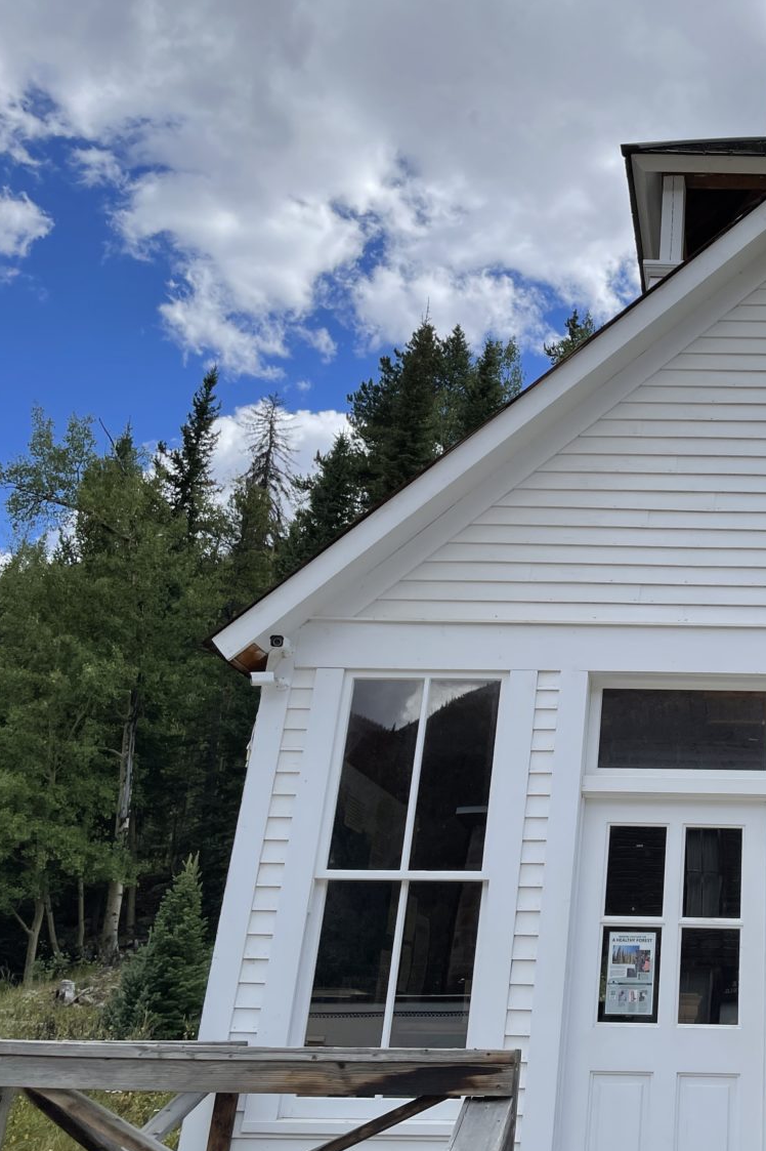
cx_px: 743
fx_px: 1182
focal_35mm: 37
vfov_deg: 51.9
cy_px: 587
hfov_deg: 33.3
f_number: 1.6
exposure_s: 1/3401
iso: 32
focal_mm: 4.2
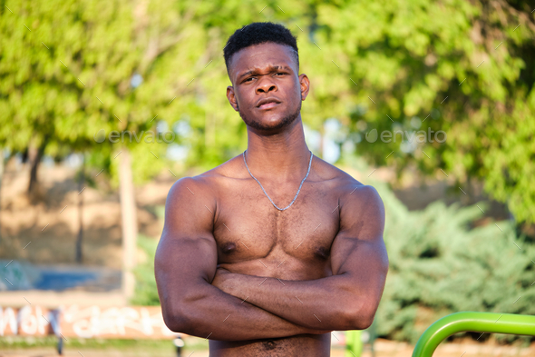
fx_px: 1783
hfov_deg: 17.1
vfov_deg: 11.4
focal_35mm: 120
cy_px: 178
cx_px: 268
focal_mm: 80
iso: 160
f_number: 2.8
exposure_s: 1/500
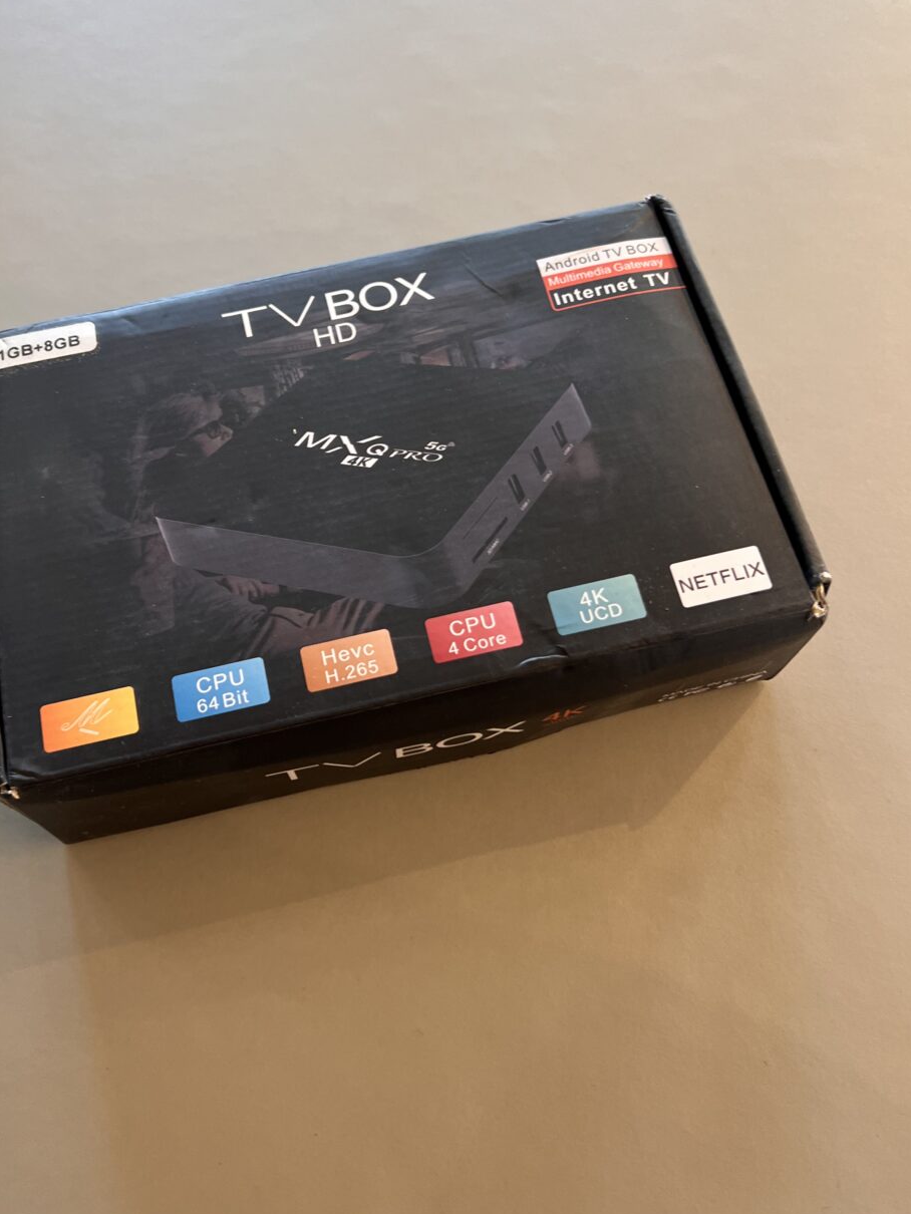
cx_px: 415
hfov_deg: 42.9
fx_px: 1158
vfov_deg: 55.3
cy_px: 570
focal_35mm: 33
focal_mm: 5.7
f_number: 1.5
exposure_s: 1/100
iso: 100
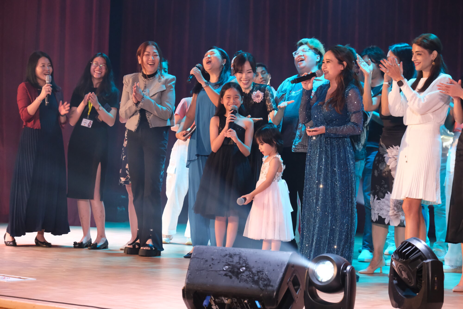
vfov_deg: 16.5
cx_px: 232
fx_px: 1067
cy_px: 154
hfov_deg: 24.5
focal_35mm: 83
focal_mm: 55
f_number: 5
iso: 5000
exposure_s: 1/250
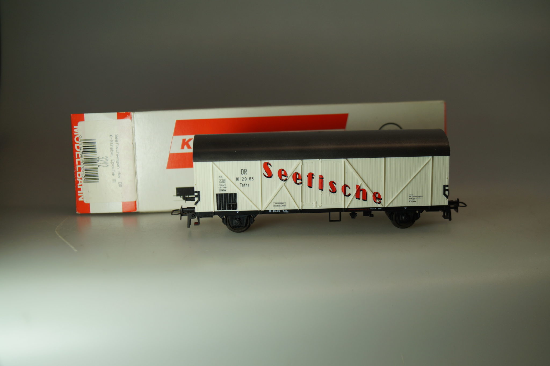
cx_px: 275
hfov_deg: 43.6
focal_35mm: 45
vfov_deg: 29.9
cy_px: 183
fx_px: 687
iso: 100
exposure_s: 1/200
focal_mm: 30
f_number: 5.6
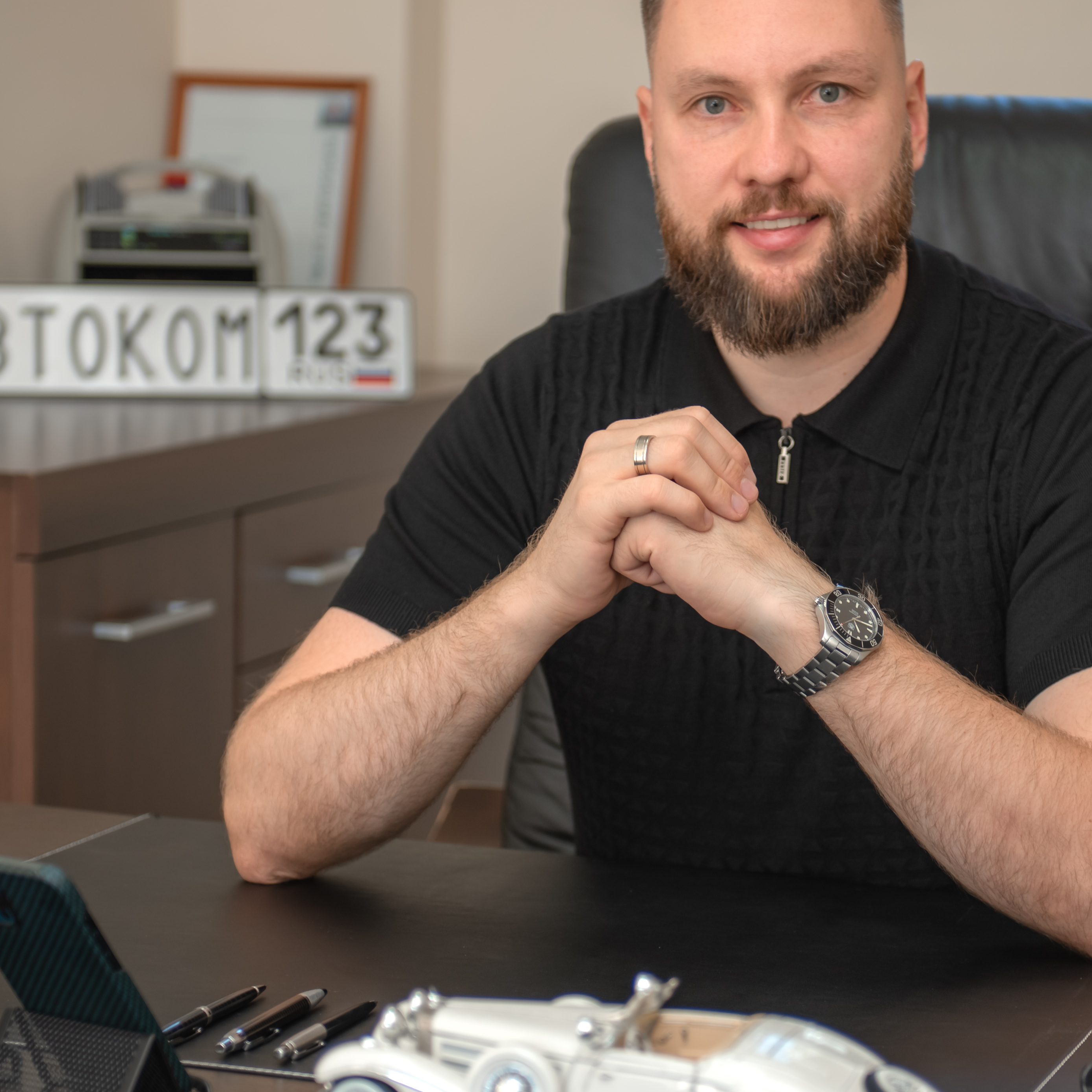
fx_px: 3819
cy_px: 607
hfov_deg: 16.3
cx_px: 605
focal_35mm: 107
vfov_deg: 16.3
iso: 100
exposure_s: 1/125
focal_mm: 58
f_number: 2.8
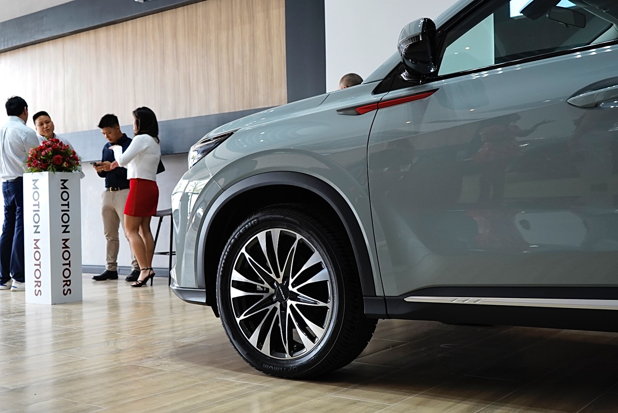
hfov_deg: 46.4
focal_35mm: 42
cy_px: 206
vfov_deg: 31.9
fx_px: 721
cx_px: 309
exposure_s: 1/250
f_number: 4
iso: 1000
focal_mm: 28
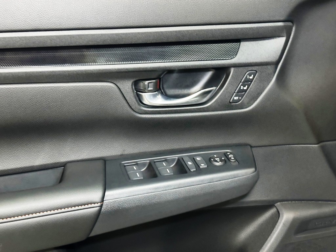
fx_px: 466
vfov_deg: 30.3
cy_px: 126
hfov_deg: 39.7
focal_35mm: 48
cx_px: 168
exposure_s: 1/30
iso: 640
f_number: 1.78
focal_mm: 6.86
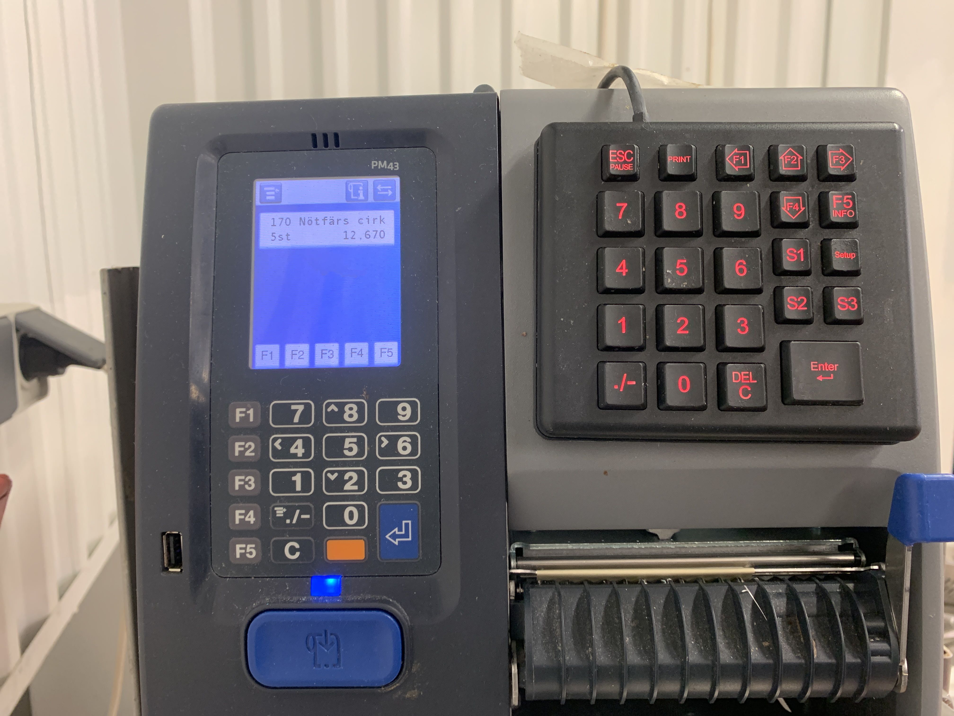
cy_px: 358
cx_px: 477
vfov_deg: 53.1
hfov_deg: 67.3
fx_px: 717
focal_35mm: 26
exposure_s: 1/50
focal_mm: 4.25
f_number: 1.8
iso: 160
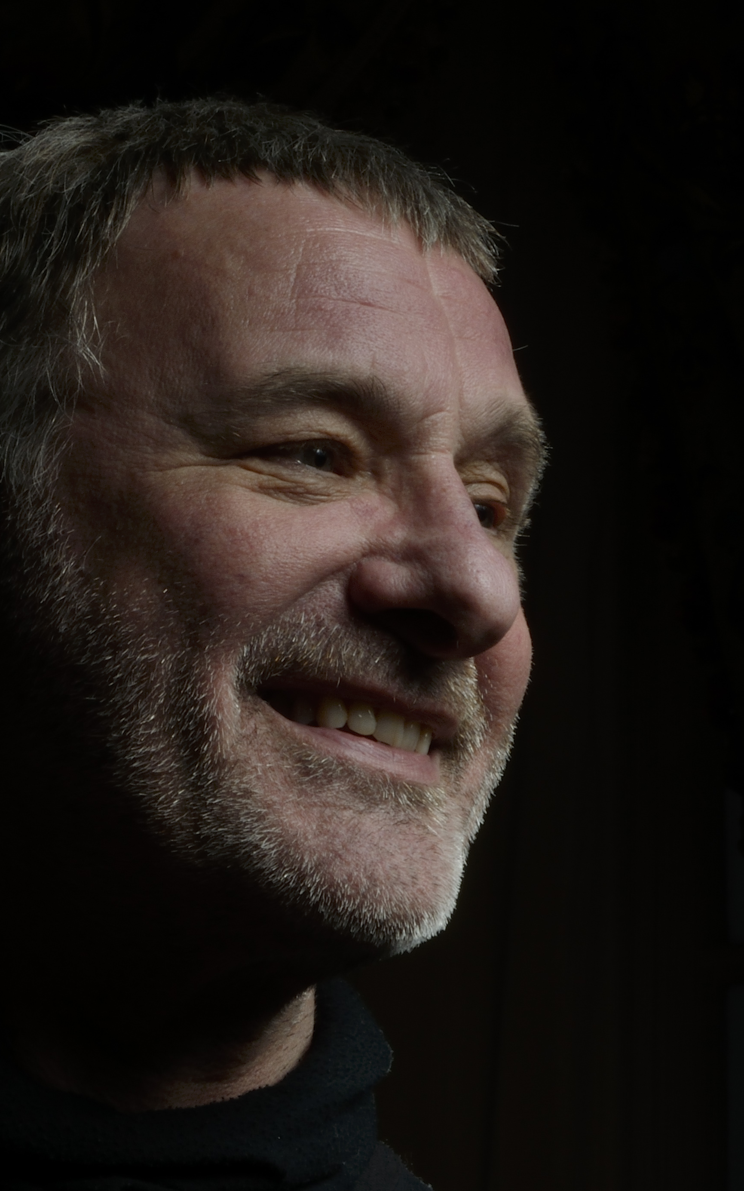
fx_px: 6165
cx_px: 204
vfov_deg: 11.0
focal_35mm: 190
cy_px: 591
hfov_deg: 6.9
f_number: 29
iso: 100
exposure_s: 1/200
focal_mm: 70
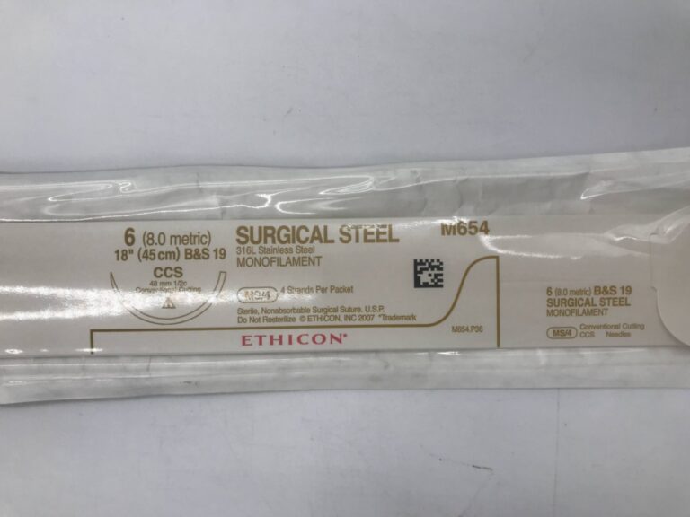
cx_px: 345
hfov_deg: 63.4
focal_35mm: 28
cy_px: 258
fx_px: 558
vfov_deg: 49.7
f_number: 1.8
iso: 20
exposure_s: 1/197
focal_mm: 3.99
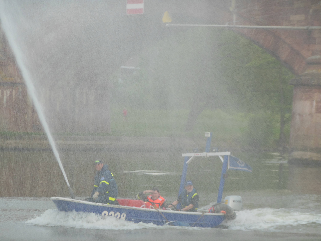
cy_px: 120
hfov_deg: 11.8
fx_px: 1549
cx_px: 160
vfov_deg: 8.9
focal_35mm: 167
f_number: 5.4
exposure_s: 1/100
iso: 125
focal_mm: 29.8
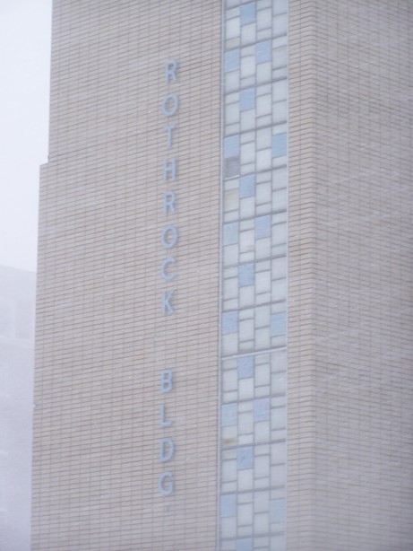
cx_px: 206
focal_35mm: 159
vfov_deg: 12.4
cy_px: 276
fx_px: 2528
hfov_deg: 9.3
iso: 64
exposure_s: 1/100
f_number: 3.3
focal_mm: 26.4
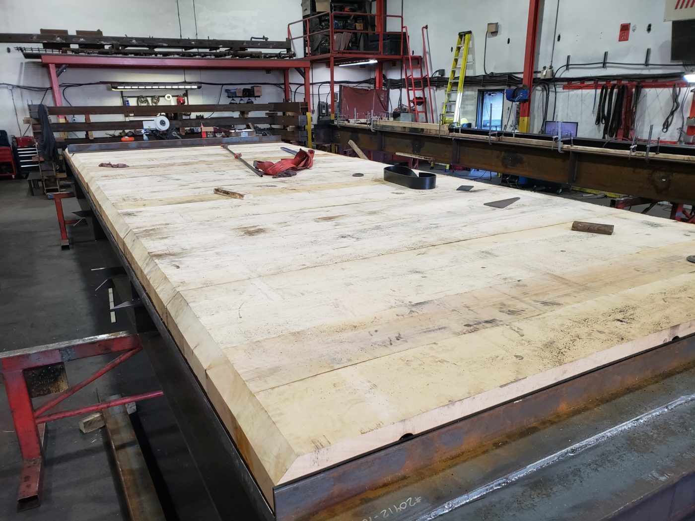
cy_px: 260
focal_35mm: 26
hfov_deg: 67.3
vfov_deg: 53.1
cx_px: 348
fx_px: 522
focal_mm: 4.3
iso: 200
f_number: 2.4
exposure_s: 1/60
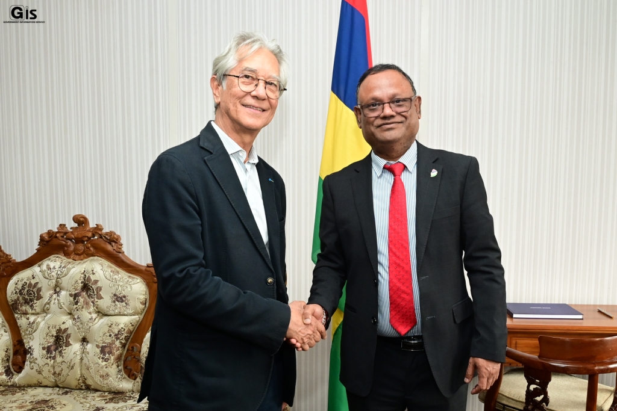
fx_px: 463
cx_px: 308
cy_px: 206
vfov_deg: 47.9
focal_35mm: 27
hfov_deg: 67.4
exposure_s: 1/200
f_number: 10
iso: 2000
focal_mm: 18
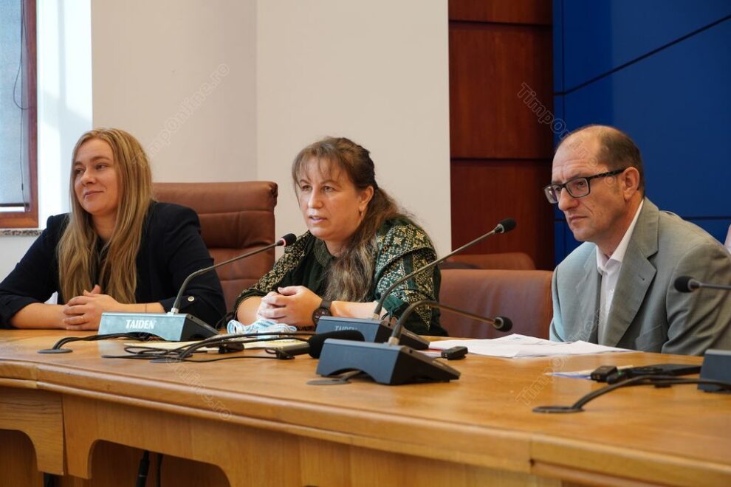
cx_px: 366
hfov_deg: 21.6
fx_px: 1919
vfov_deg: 14.5
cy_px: 244
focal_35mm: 94
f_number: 5.6
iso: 800
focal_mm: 63
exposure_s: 1/50
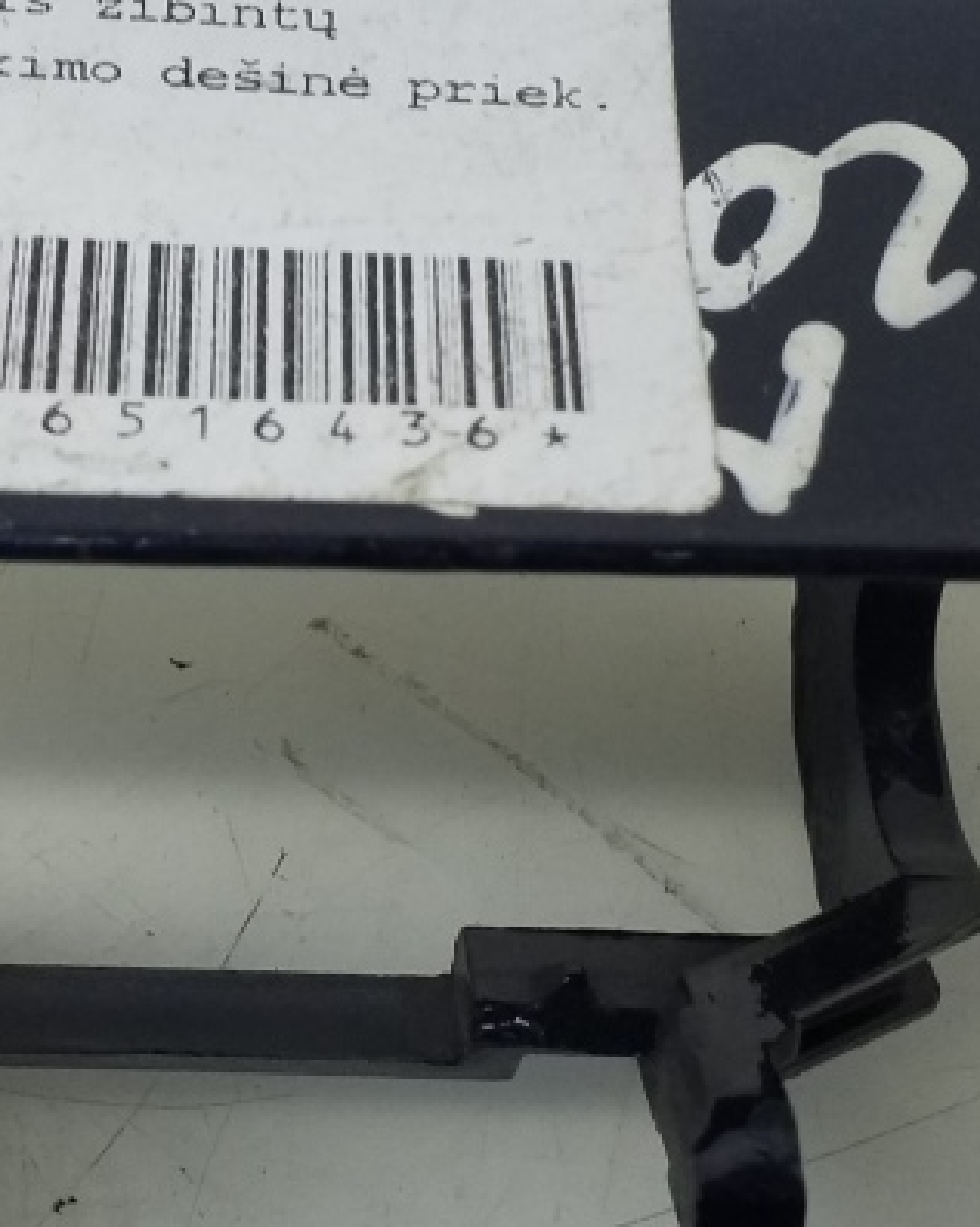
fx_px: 2468
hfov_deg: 22.1
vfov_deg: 27.9
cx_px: 167
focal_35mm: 68
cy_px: 590
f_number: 1.9
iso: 125
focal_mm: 3.6
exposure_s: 1/50
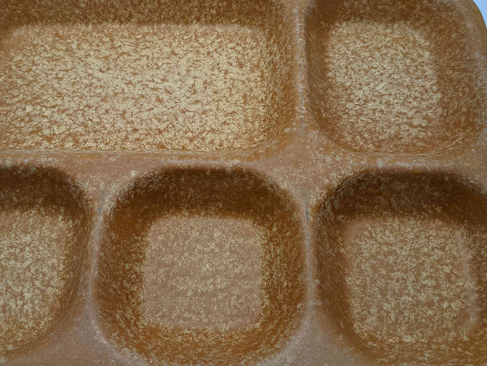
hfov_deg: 51.2
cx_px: 212
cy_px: 191
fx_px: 506
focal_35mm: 36
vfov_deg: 39.6
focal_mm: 4.38
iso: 73
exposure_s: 1/120
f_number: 1.73
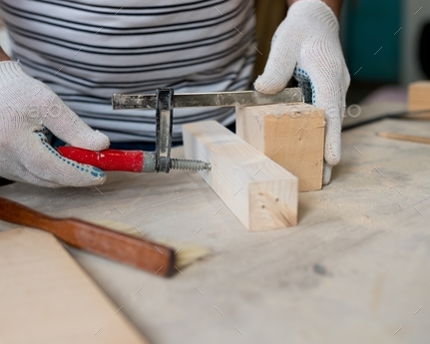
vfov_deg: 33.4
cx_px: 164
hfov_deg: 40.9
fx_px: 573
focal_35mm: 45
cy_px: 158
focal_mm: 35
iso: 250
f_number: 2.5
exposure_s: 1/200
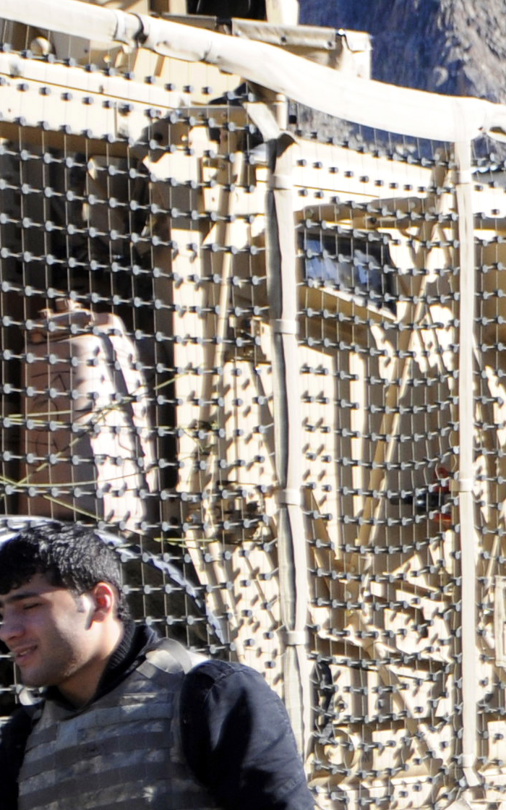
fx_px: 3089
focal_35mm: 140
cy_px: 763
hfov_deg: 8.6
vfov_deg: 14.7
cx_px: 1194
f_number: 4
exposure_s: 1/640
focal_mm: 24
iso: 200
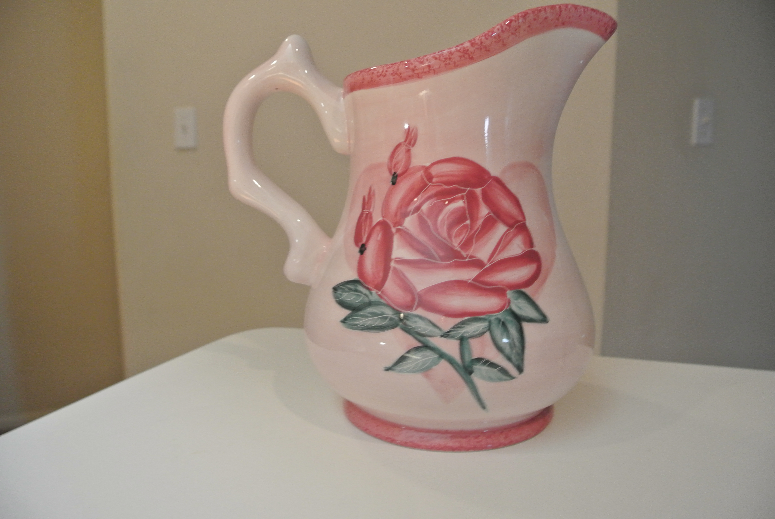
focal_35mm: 27
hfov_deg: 67.3
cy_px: 260
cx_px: 388
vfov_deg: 48.0
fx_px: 582
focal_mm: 10
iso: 800
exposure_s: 1/60
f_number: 3.5
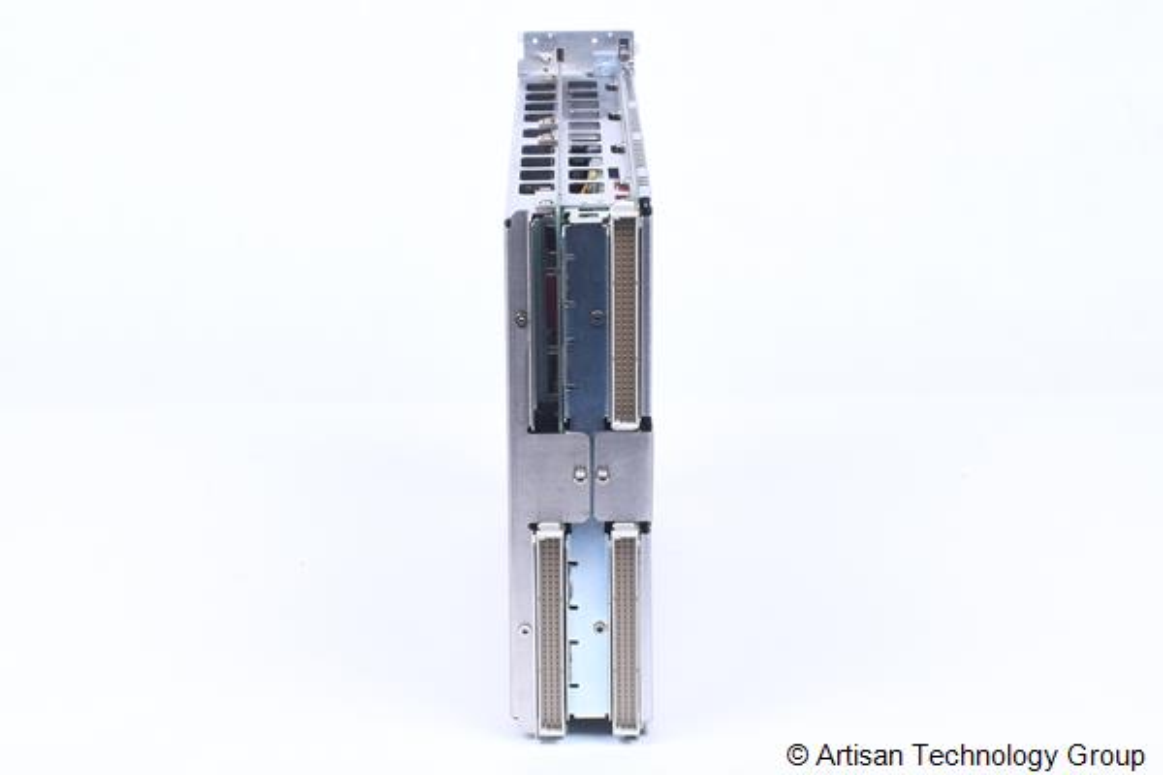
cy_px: 388
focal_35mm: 51
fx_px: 1647
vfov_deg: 26.5
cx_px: 582
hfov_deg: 38.9
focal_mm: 34
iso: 200
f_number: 14
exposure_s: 1/200
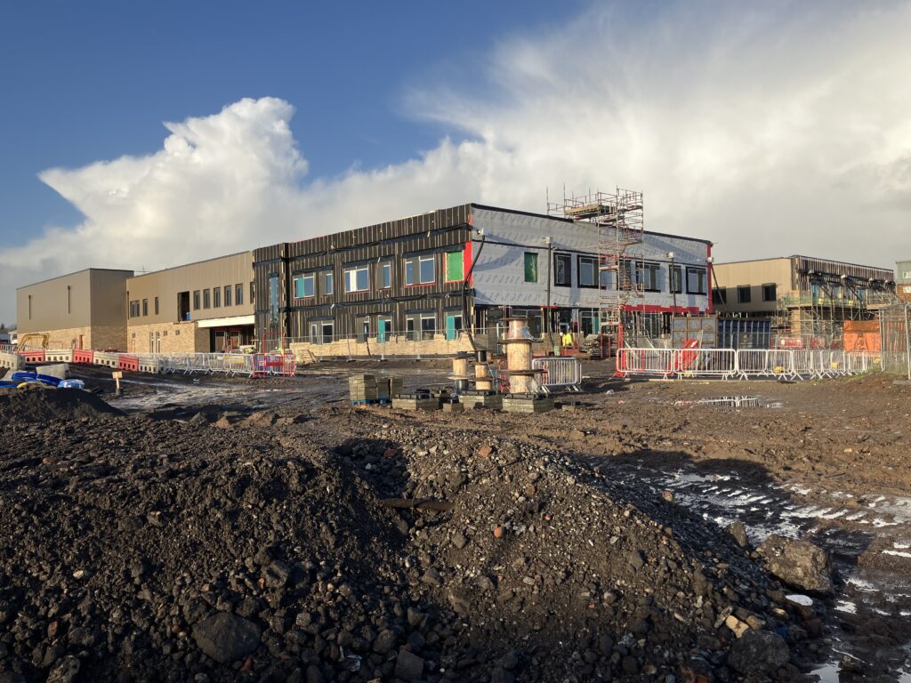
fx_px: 737
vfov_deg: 49.7
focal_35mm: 28
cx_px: 456
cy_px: 342
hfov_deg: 63.4
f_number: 1.8
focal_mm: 3.99
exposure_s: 1/1621
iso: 32
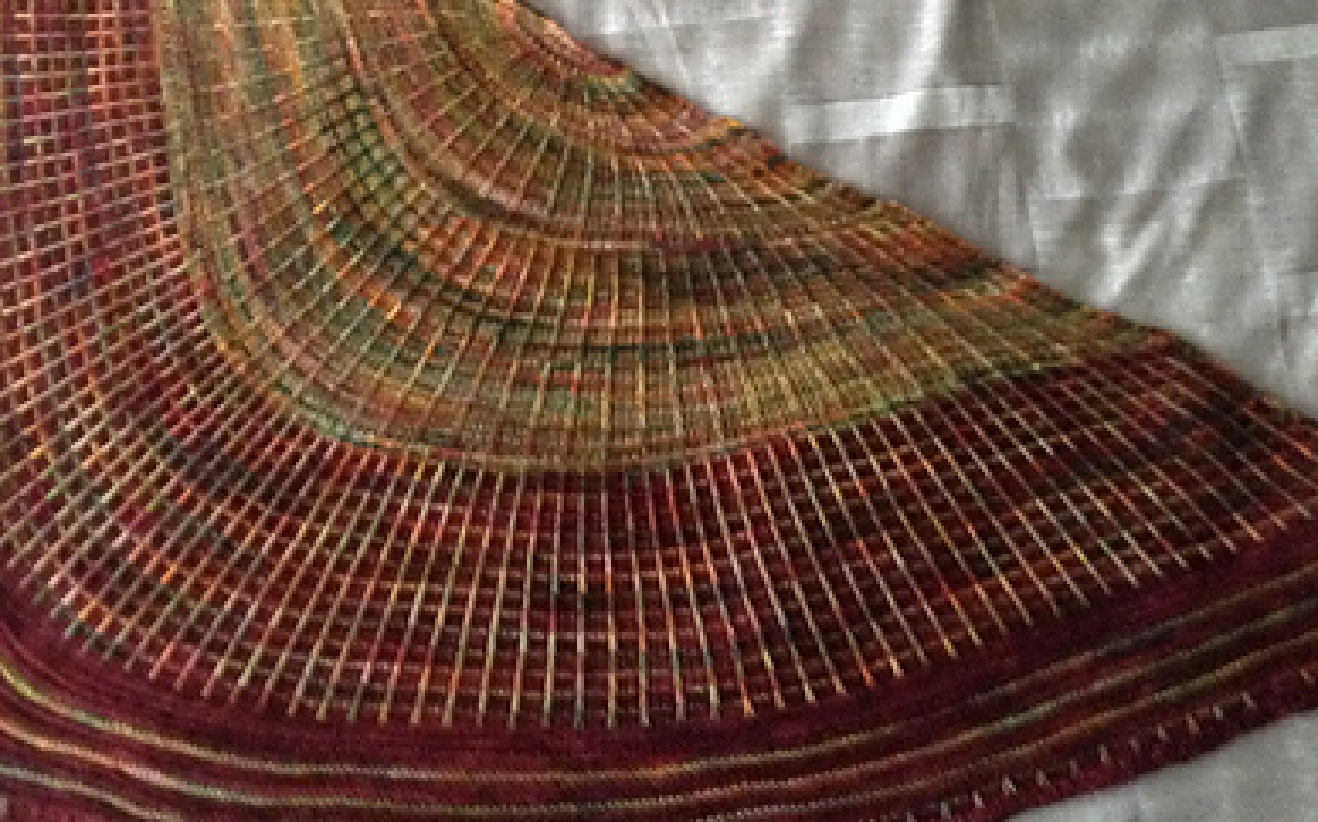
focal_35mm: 45
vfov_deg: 28.2
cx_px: 594
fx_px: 1615
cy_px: 212
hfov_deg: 44.3
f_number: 2.4
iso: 400
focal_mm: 3.3
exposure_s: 1/15
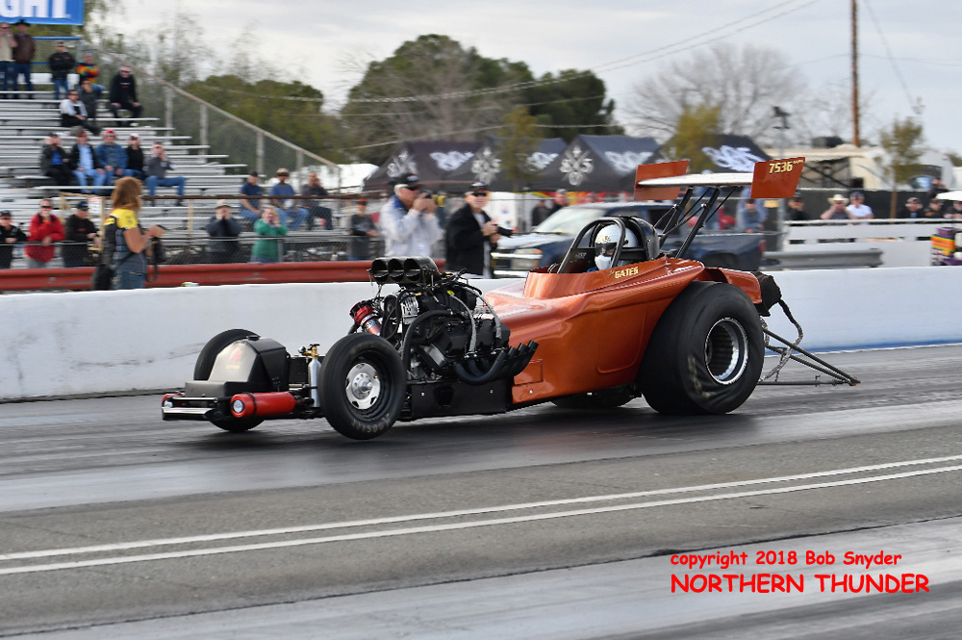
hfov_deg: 19.5
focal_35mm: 105
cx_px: 481
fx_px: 2803
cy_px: 320
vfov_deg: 13.0
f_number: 5.6
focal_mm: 70
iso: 160
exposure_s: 1/800
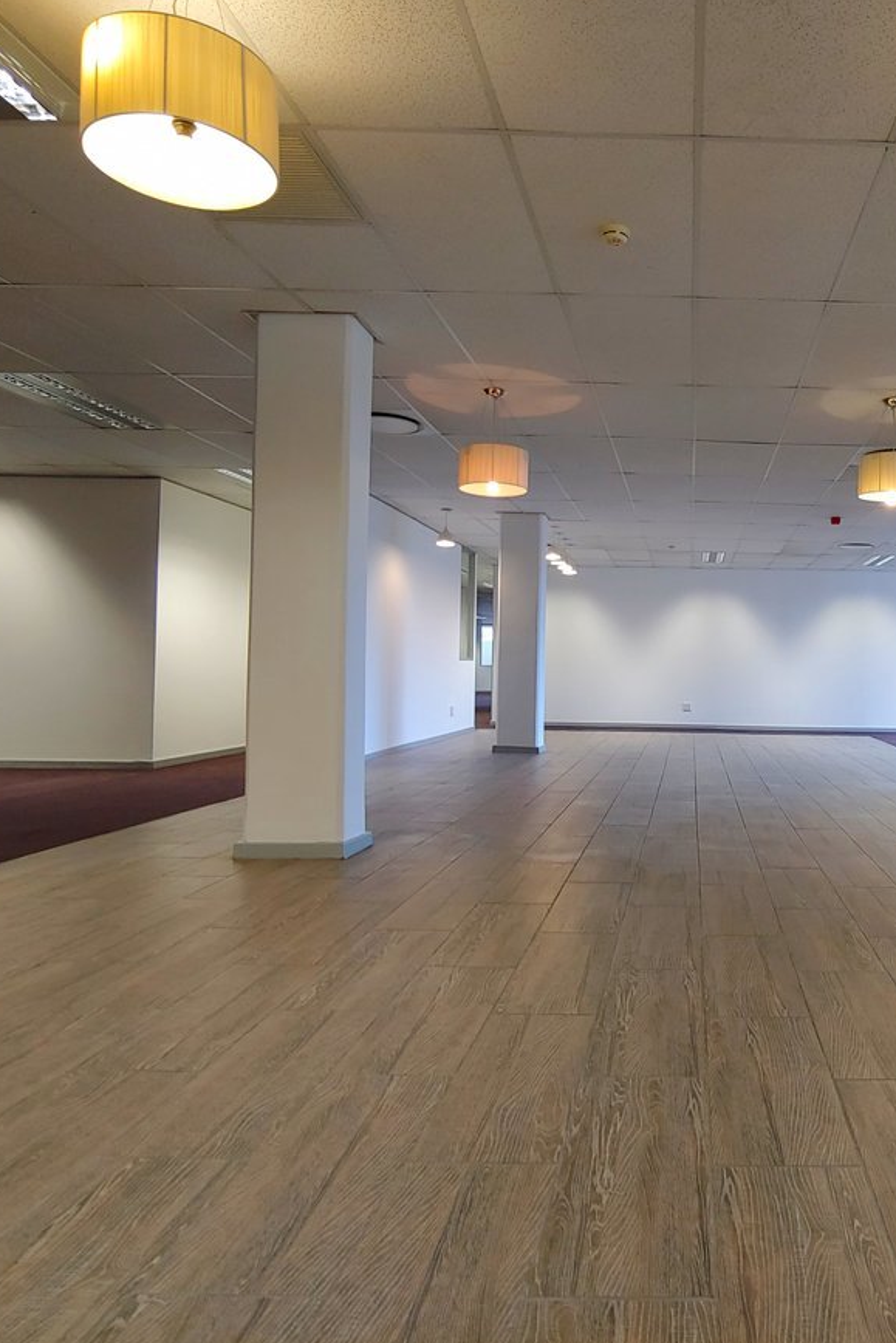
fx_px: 858
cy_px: 664
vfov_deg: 76.1
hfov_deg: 51.9
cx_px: 709
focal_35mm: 23
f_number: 1.9
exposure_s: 1/33
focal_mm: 2.18
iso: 150
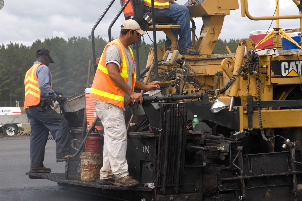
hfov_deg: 13.1
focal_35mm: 158
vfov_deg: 8.7
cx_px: 151
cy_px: 100
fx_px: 1320
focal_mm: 105
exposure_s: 1/200
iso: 200
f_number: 9
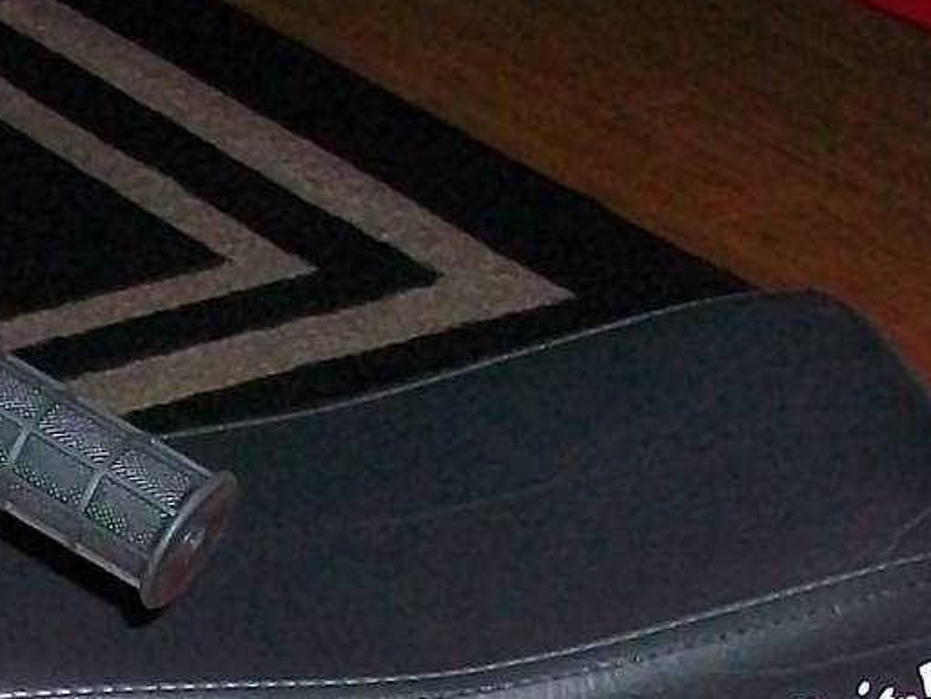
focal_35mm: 156
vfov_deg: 9.0
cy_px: 1361
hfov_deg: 12.5
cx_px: -38
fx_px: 4197
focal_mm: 5.7
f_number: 2.8
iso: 160
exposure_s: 1/60
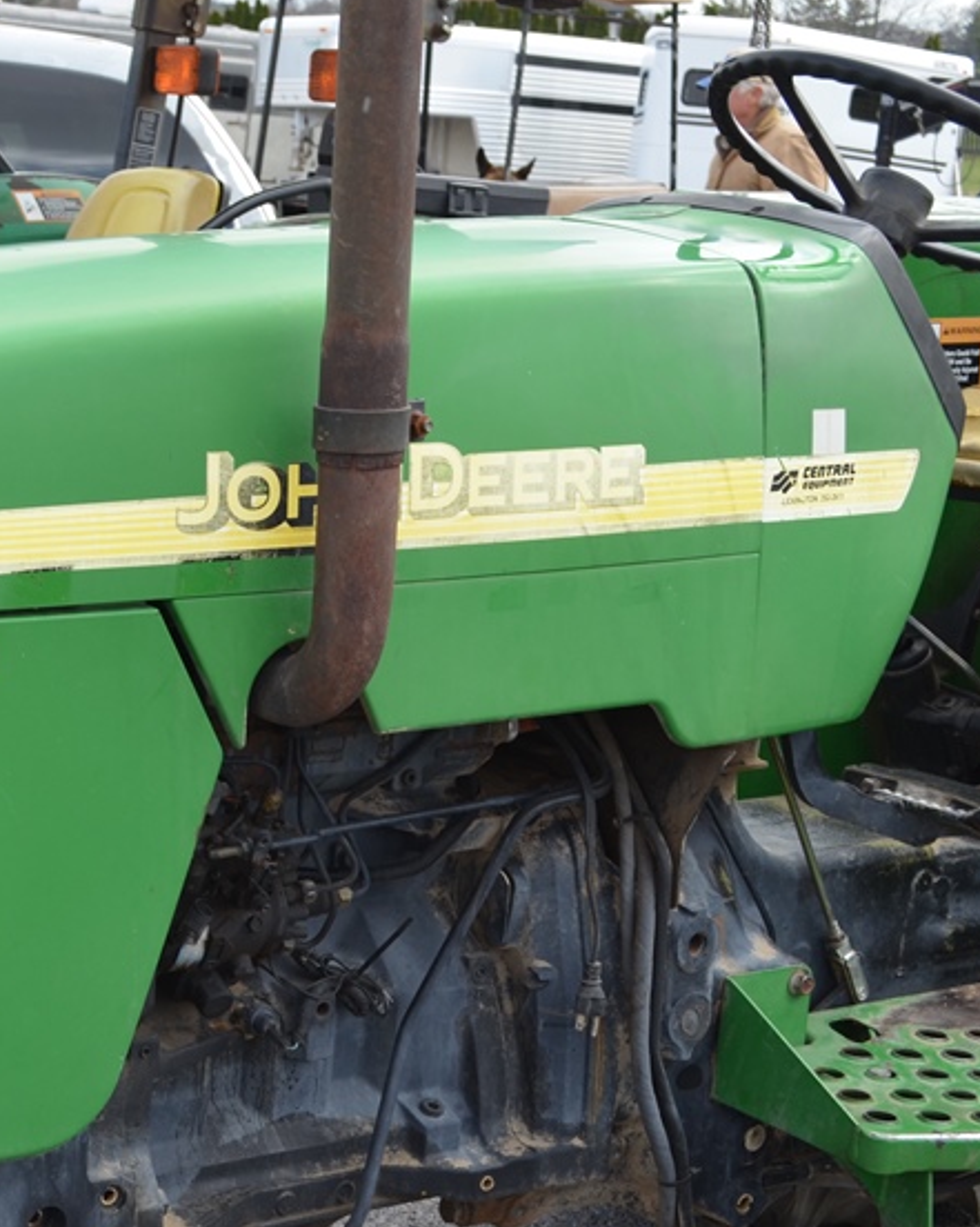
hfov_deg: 20.2
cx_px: -56
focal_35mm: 73
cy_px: 702
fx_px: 2649
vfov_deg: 26.0
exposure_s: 1/200
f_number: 7.1
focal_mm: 28
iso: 200
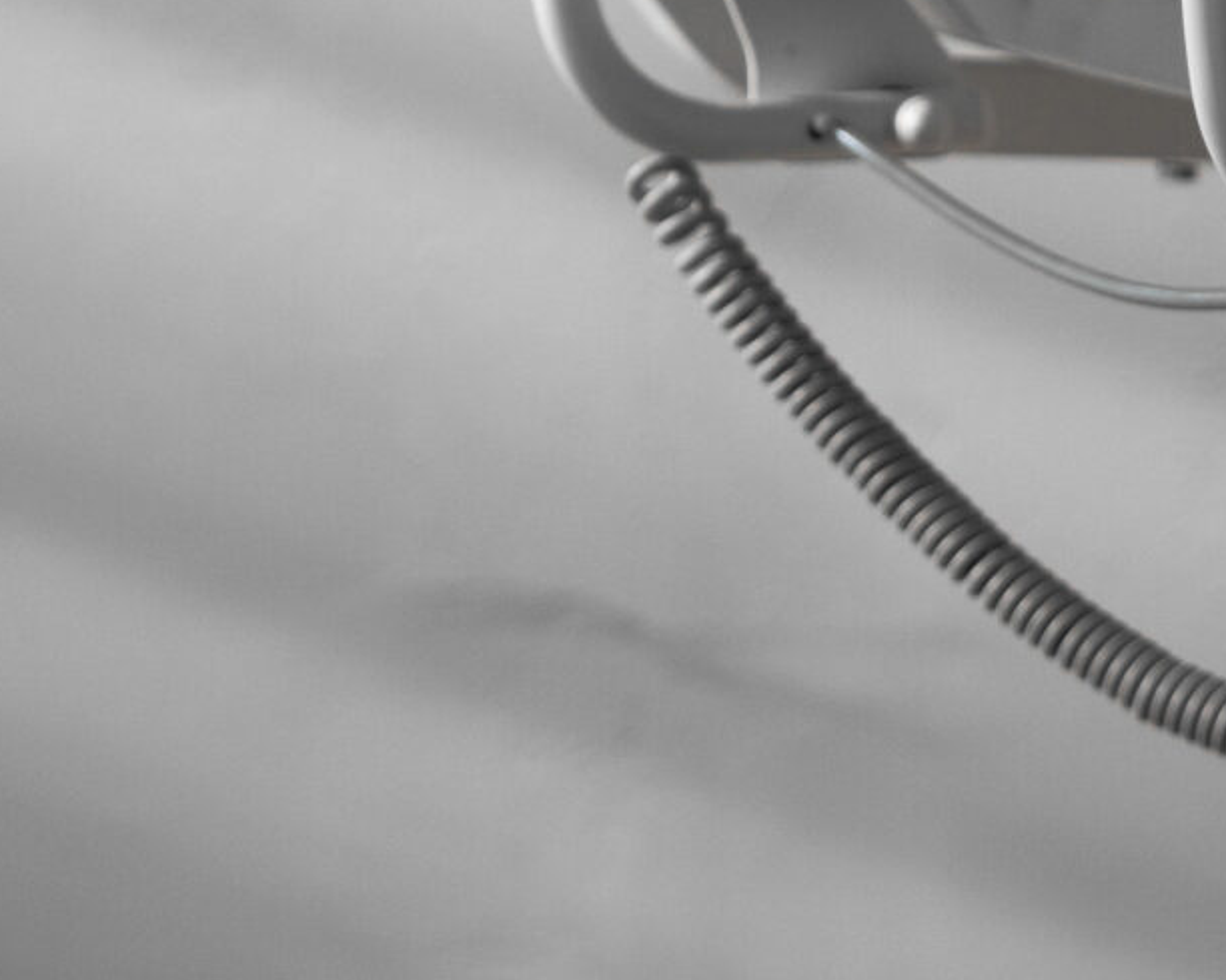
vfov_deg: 4.7
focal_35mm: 330
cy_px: -9
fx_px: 11968
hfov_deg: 5.8
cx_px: 1541
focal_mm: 70
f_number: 4
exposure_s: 1/30
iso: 200
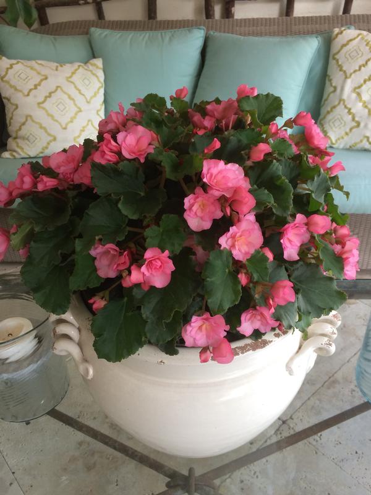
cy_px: 248
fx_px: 414
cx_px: 186
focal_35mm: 29
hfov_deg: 48.2
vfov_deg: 61.7
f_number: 2.2
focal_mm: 4.15
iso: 50
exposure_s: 1/30
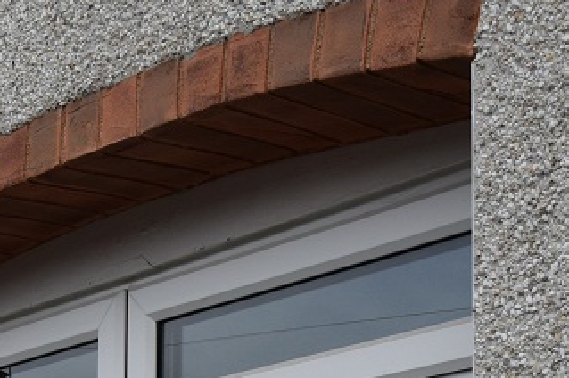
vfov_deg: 11.5
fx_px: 1784
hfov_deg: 17.9
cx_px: 82
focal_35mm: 113
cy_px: 588
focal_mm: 20
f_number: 9
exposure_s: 1/320
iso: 200
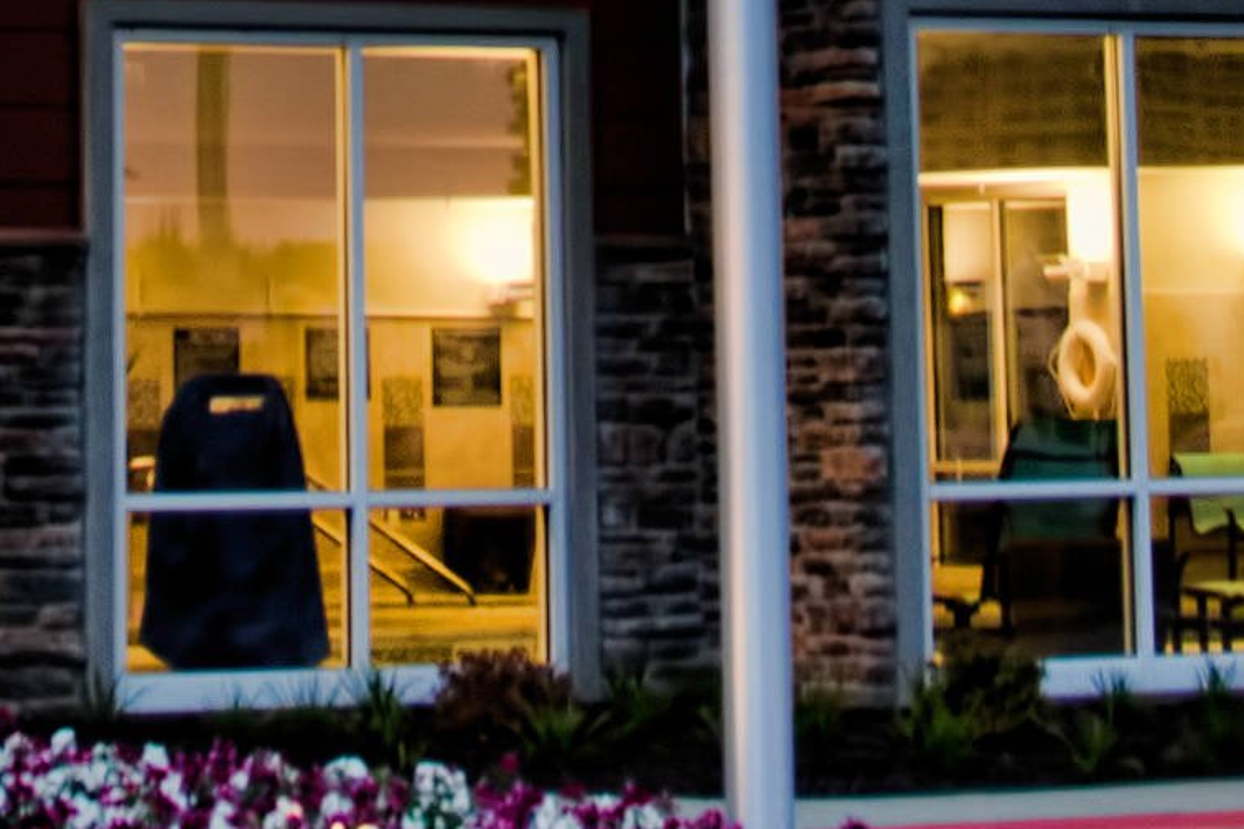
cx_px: 221
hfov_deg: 12.9
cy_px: -823
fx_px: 5493
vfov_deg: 8.2
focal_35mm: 159
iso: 400
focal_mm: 20
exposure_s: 1/60
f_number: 4
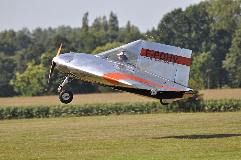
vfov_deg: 3.0
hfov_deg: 4.6
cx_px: 120
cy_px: 80
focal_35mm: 450
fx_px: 3009
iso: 400
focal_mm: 300
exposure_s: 1/1250
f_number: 5.6
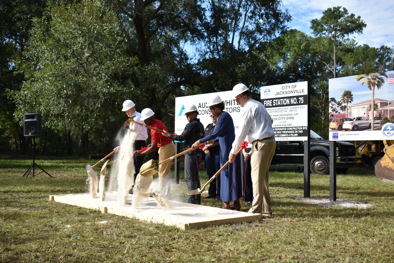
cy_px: 132
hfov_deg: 49.5
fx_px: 427
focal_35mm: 39
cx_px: 197
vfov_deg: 34.2
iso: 200
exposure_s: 1/800
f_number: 4.5
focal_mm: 26
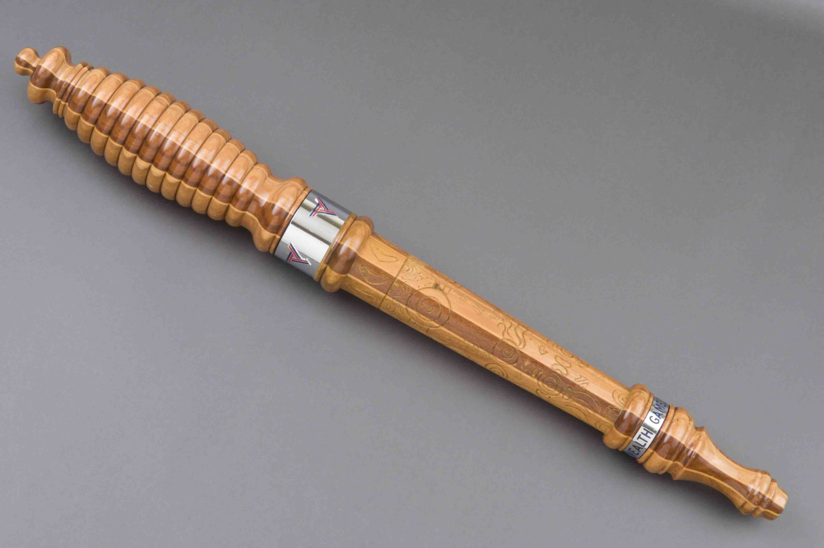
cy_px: 274
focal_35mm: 75
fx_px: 1715
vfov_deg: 18.1
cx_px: 412
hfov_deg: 27.0
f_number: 18
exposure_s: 1/1.25
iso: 200
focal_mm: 50
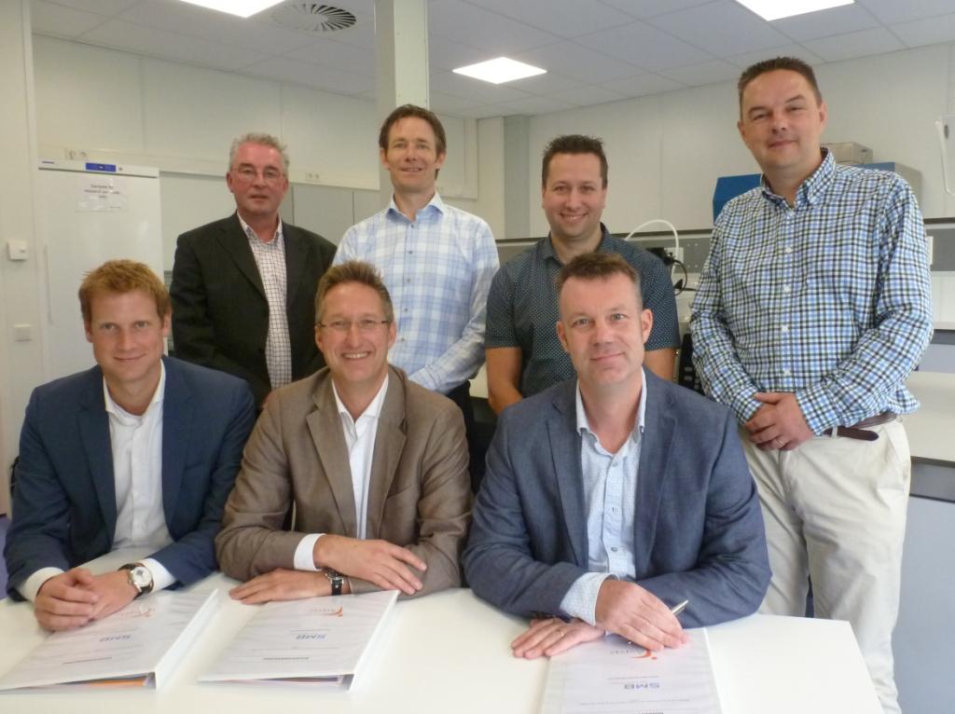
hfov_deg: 71.6
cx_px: 478
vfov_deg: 56.7
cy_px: 357
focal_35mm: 24
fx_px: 662
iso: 320
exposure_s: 1/60
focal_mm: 4.3
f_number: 3.3
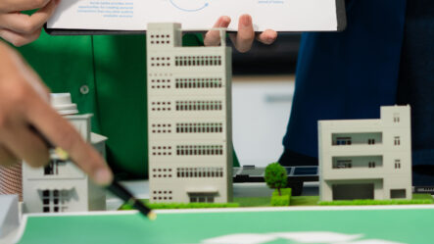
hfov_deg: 17.7
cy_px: 68
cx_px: 282
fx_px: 1392
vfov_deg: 10.0
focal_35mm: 121
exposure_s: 1/125
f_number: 2.8
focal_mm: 50
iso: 400
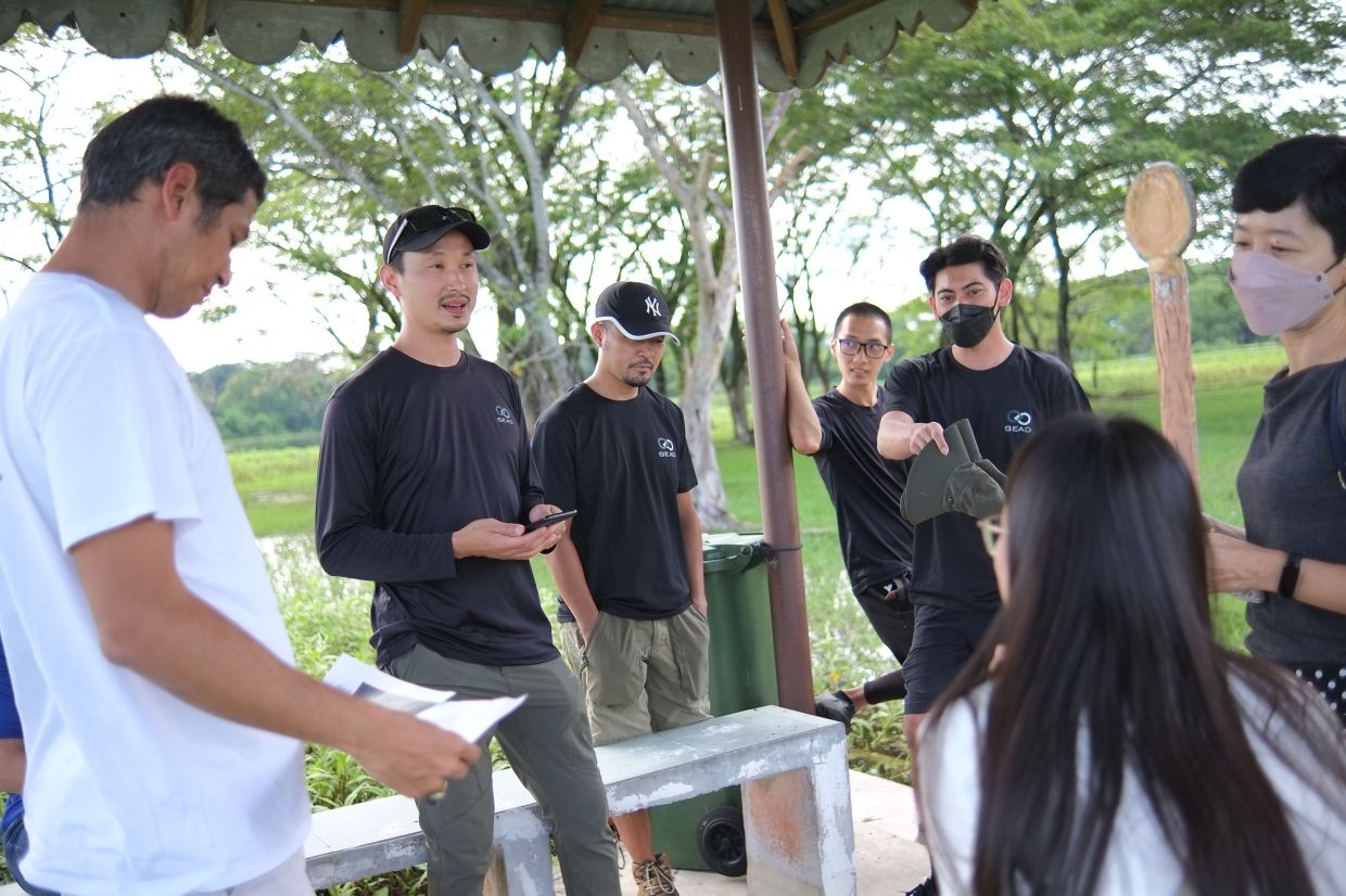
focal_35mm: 35
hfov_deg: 54.4
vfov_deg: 37.8
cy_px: 448
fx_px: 1308
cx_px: 673
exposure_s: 1/680
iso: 200
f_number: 1.6
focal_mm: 23
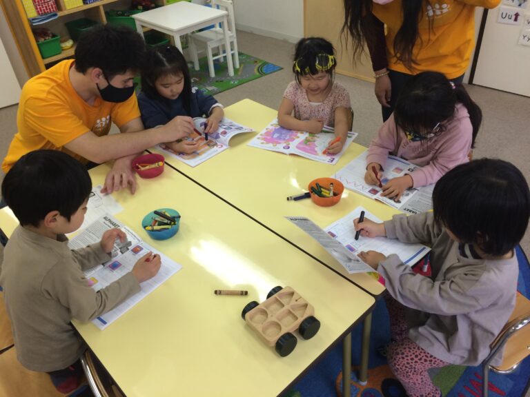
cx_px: 265
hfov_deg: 61.7
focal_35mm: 29
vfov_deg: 48.2
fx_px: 444
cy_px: 198
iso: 40
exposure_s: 1/33
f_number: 2.2
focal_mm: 4.15
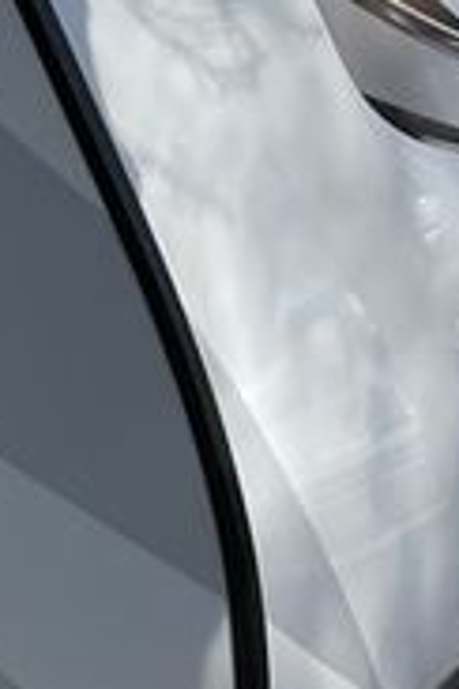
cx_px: -1290
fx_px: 2888
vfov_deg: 13.2
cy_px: -188
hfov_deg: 7.1
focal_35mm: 151
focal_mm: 4.2
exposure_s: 1/4000
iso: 32
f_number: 1.6
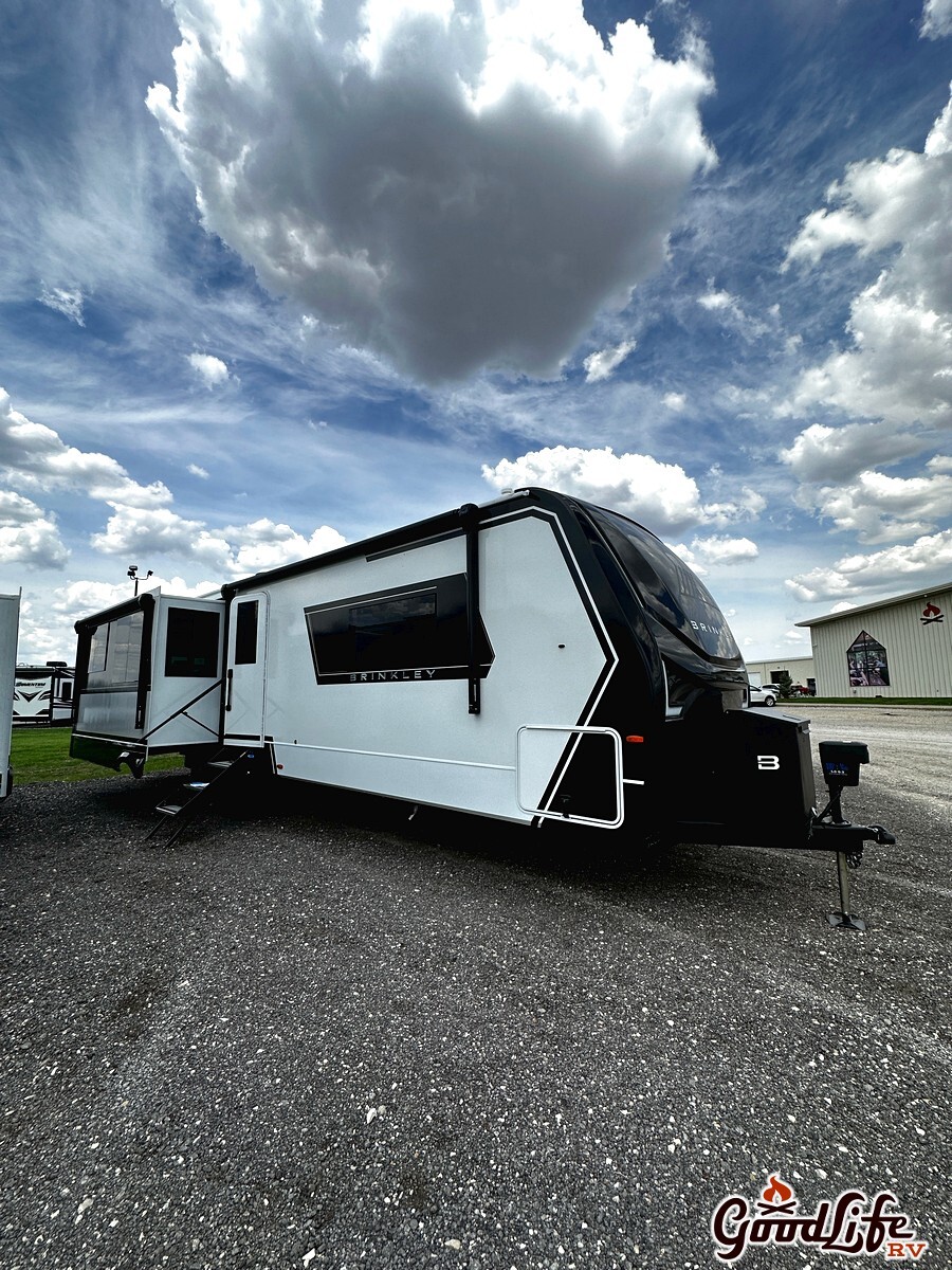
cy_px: 635
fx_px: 513
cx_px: 476
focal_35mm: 14
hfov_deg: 85.7
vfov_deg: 102.1
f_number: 2.2
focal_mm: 2.22
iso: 50
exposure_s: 1/2398
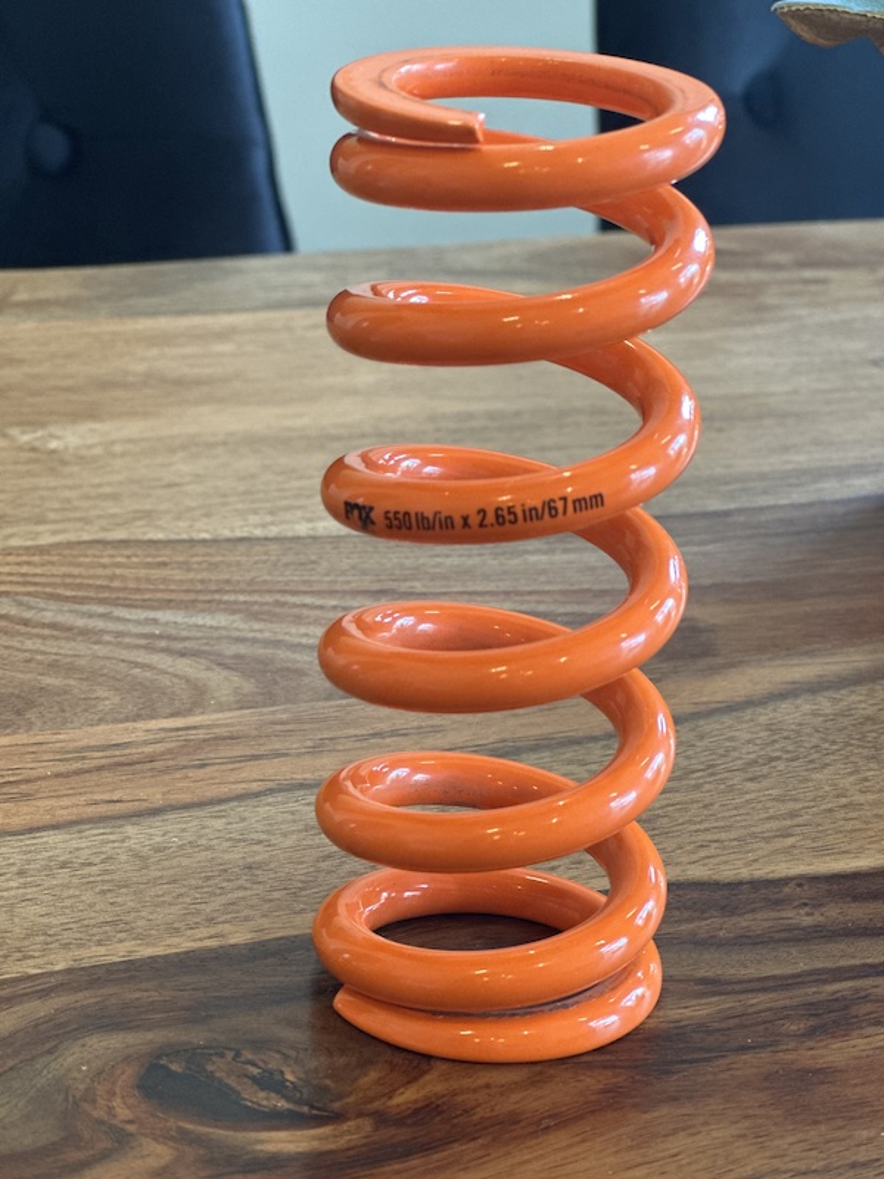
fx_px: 2622
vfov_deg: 25.3
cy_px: 590
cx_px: 442
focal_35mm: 77
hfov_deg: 19.1
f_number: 2.8
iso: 250
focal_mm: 9
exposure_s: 1/40
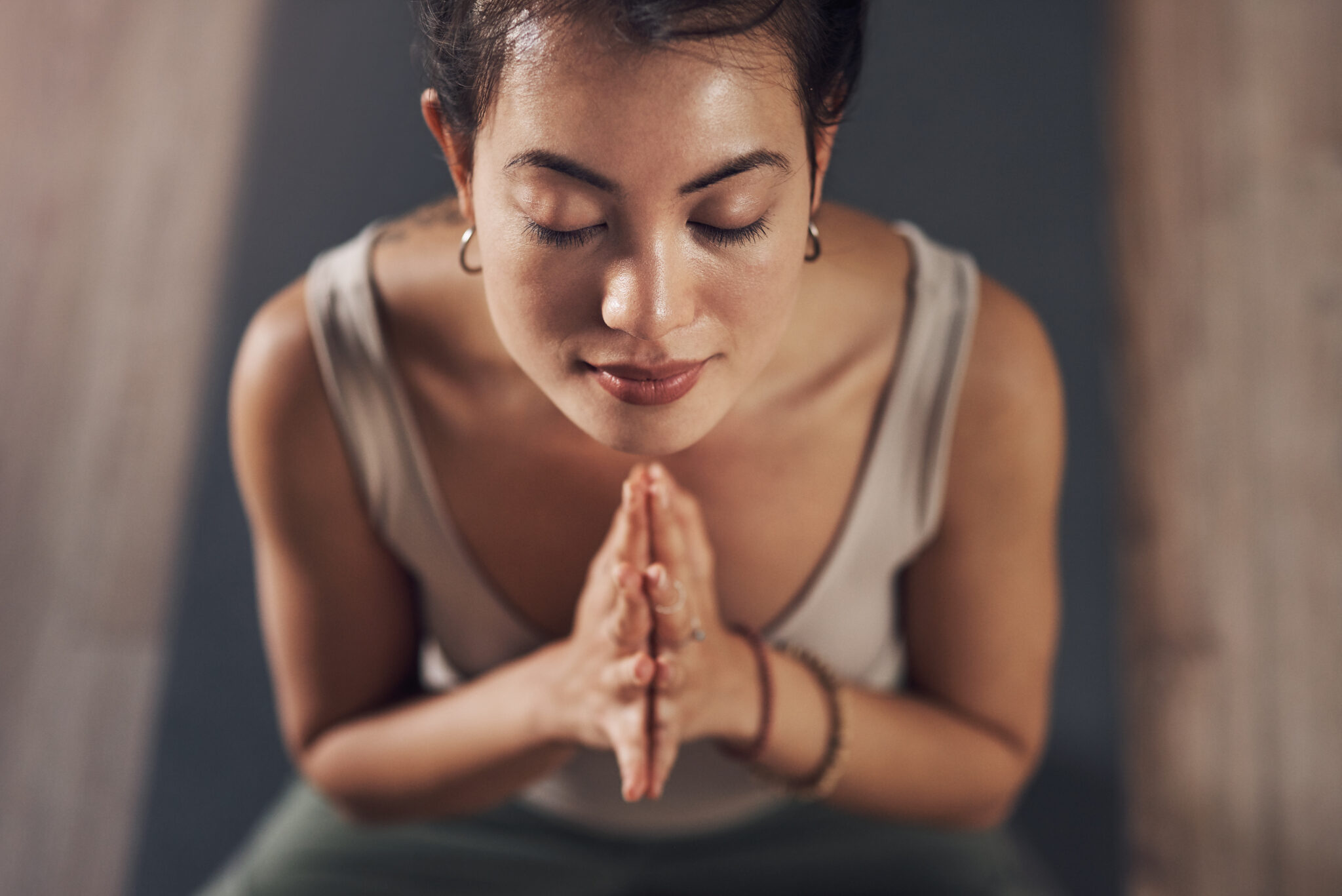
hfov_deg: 23.9
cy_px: 448
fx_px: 3170
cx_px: 671
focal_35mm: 85
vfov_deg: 16.1
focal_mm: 85
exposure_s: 1/400
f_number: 2.2
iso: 640
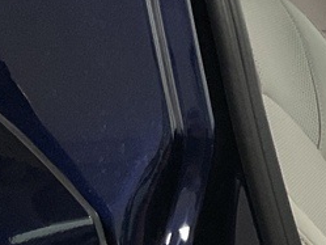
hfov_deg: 11.0
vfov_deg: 9.9
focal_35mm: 149
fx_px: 1404
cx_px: 804
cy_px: 235
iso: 25
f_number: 1.8
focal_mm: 3
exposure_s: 1/120
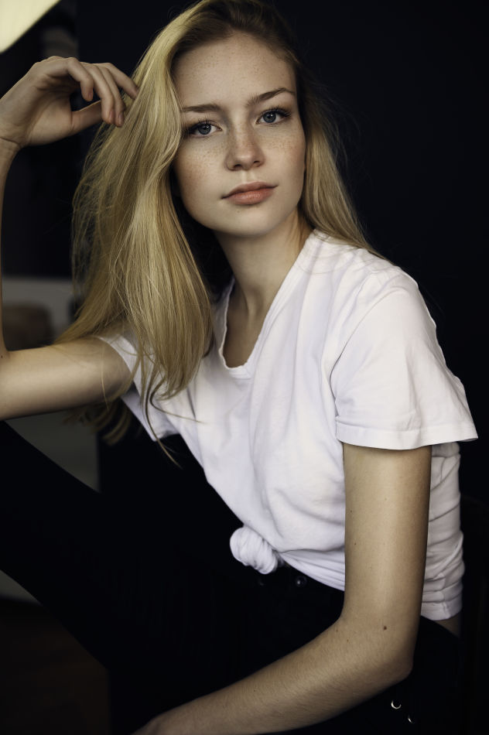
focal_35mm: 45
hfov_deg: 29.8
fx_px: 918
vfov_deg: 43.6
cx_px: 244
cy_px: 368
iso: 500
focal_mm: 45
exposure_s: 1/200
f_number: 2.8
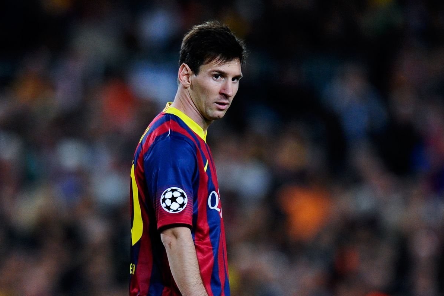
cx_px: 222
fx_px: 4957
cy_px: 148
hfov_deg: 5.1
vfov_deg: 3.4
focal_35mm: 402
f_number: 4
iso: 2000
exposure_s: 1/1250
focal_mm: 400
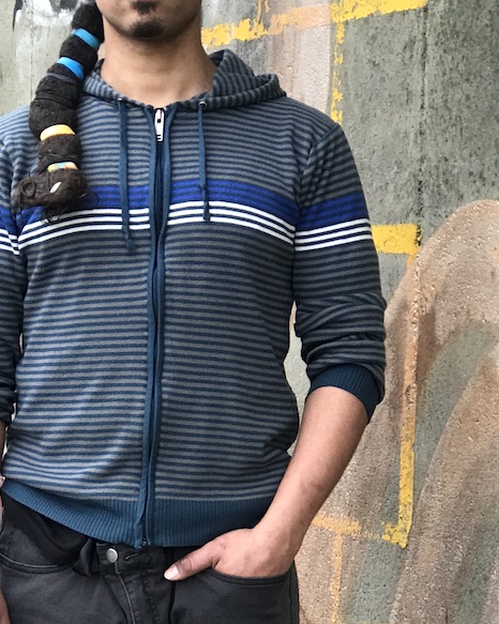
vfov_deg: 15.2
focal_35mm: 126
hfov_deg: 12.2
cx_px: 147
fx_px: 2327
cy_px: 522
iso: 32
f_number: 2.8
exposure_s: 1/50
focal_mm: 6.6
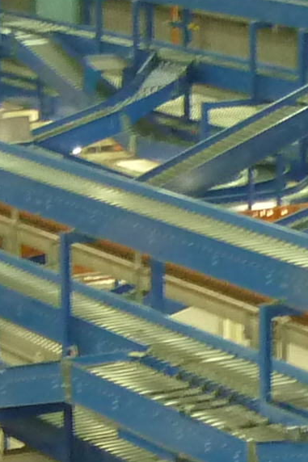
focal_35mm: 196
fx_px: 2517
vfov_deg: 10.3
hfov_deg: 7.0
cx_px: 75
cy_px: 557
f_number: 2.8
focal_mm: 5.5
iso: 320
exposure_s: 1/8
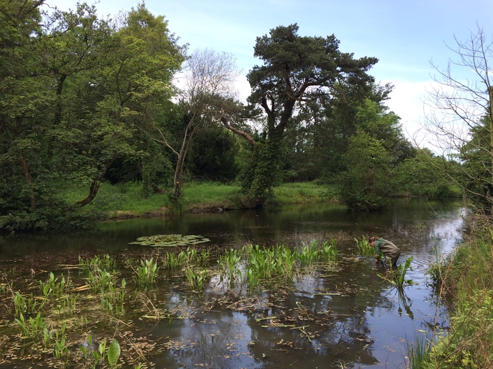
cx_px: 246
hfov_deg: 61.7
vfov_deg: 48.2
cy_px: 184
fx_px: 413
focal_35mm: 29
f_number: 2.2
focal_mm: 4.15
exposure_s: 1/720
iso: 32
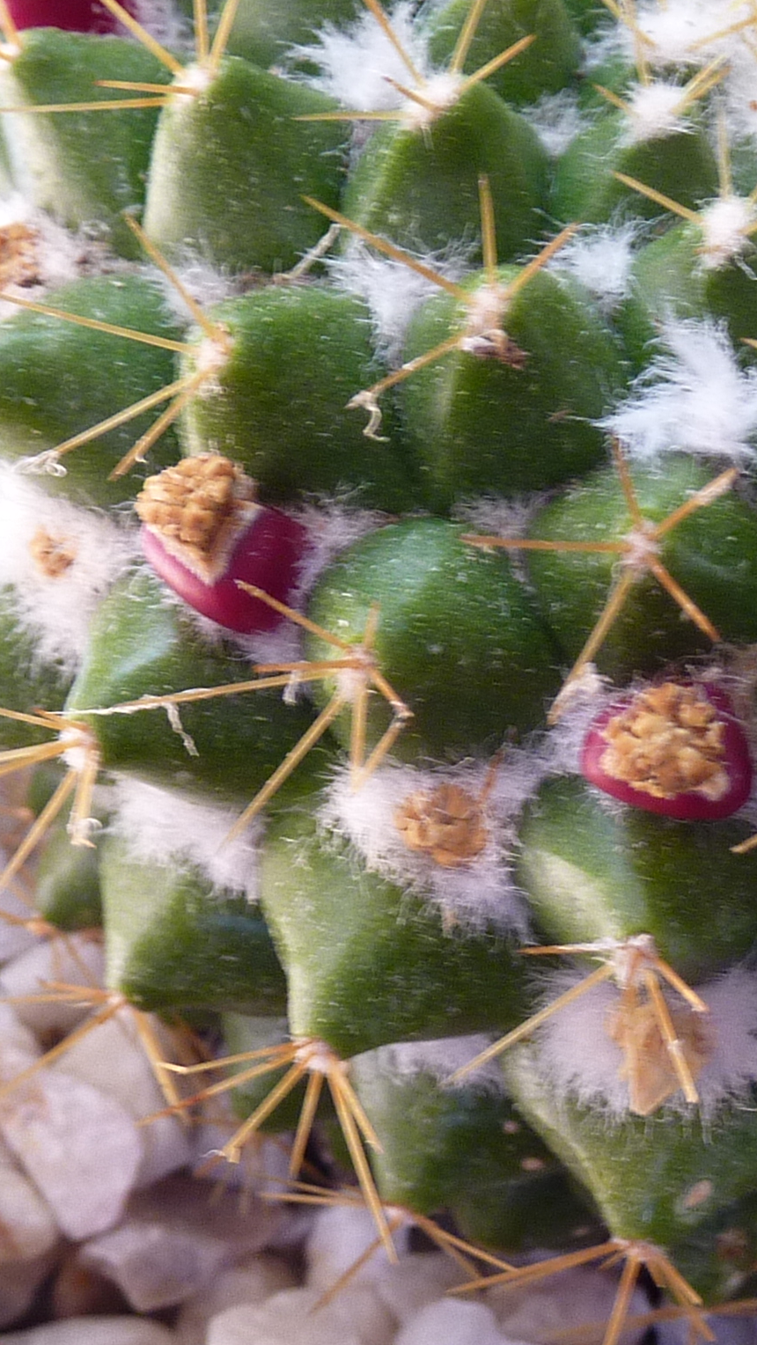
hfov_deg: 9.5
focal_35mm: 127
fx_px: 4530
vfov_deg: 16.9
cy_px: 670
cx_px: 658
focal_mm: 7.9
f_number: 3.8
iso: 125
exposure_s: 1/30
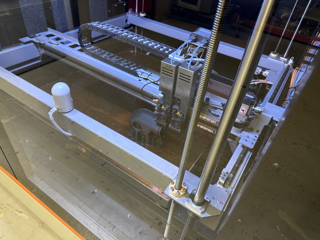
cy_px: 120
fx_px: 222
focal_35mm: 24
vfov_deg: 56.8
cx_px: 160
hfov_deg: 71.6
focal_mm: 6.86
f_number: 1.78
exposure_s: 1/50
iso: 250
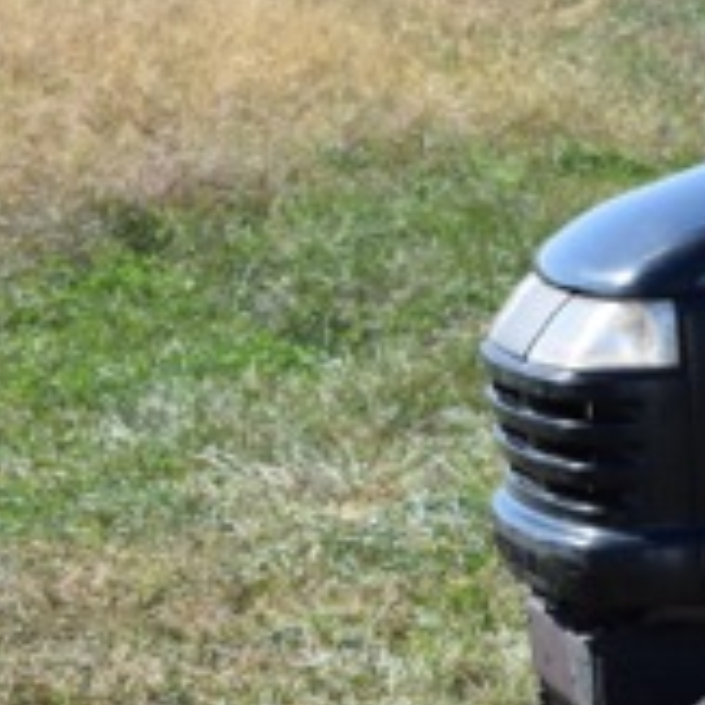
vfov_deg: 8.7
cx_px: 1185
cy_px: 413
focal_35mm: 200
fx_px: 4608
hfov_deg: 8.5
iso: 200
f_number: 9
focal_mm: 40
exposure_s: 1/320
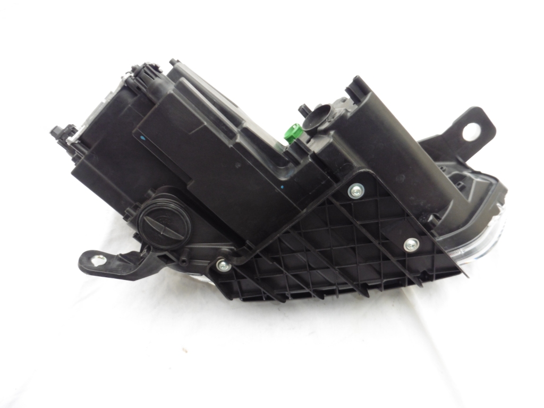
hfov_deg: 71.6
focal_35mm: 24
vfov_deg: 56.8
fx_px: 377
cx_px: 272
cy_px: 204
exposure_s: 1/125
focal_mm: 4.3
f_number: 3.5
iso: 160
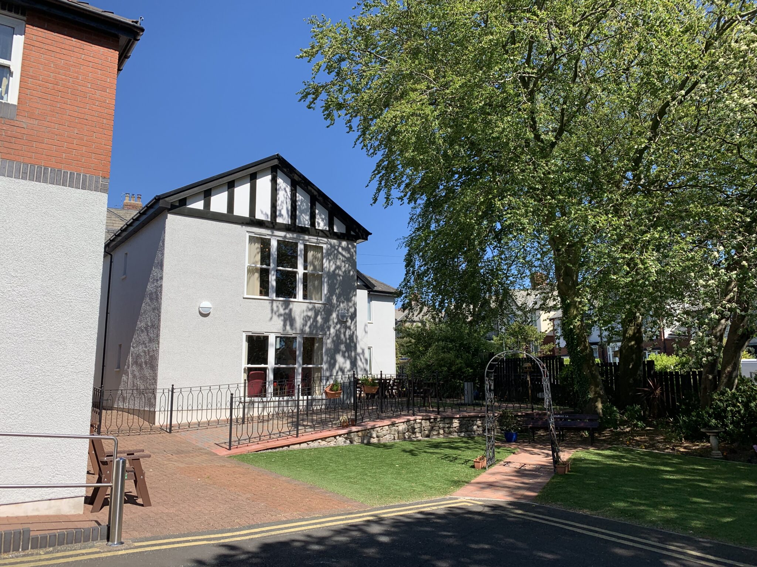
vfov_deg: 53.1
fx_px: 569
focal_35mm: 26
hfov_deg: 67.3
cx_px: 378
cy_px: 284
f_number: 1.8
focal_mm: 4.25
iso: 25
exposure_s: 1/2114
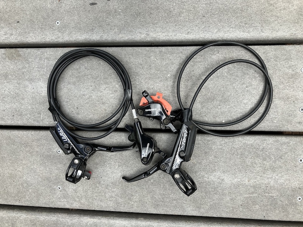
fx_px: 245
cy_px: 114
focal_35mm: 28
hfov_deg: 63.4
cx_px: 152
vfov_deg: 49.7
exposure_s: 1/265
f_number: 1.8
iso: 25
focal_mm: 3.99
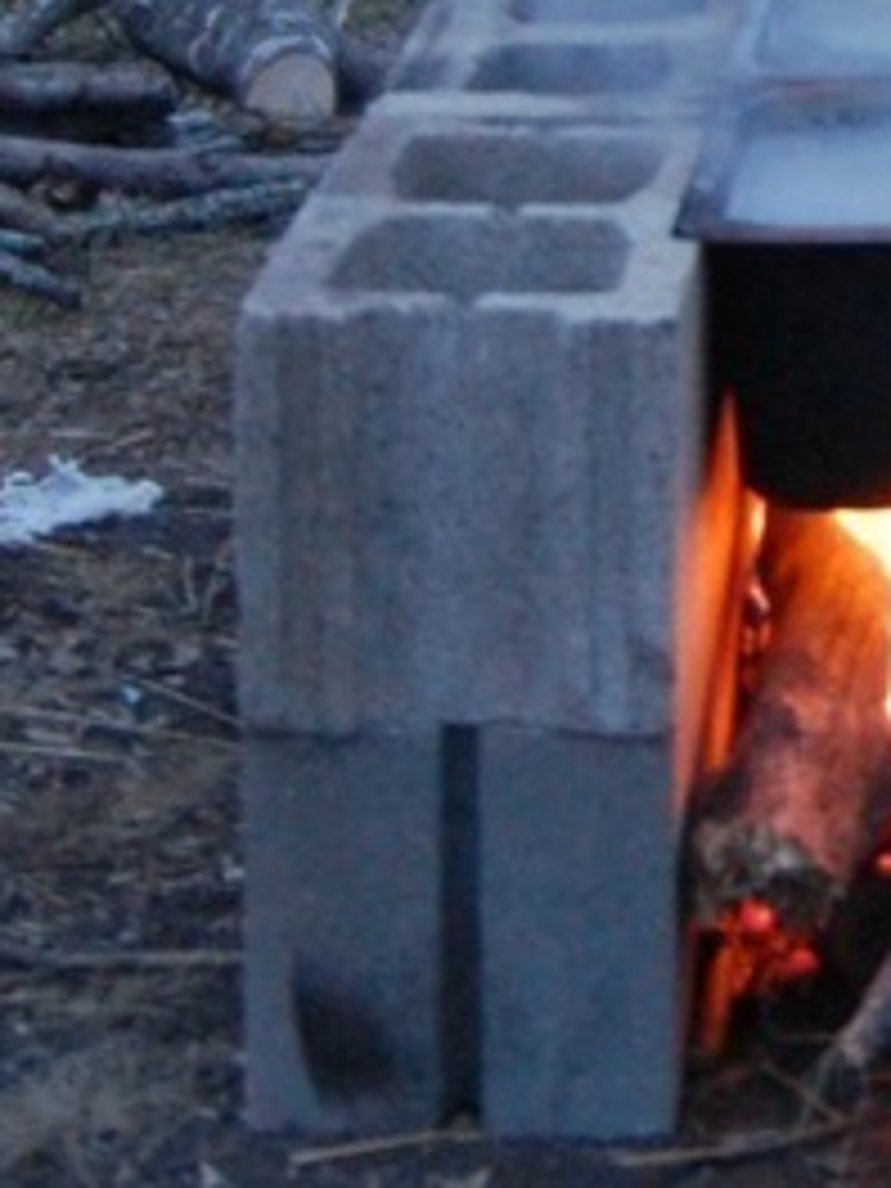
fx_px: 4942
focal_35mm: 144
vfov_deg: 13.3
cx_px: 1256
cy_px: -248
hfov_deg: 10.0
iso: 1100
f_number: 3.8
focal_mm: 22
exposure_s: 1/8
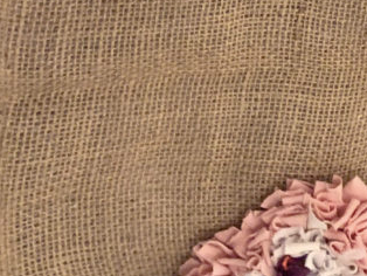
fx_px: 1210
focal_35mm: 114
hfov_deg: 15.6
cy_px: -166
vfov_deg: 12.3
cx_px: 588
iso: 100
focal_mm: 3.99
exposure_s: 1/11
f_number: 1.8
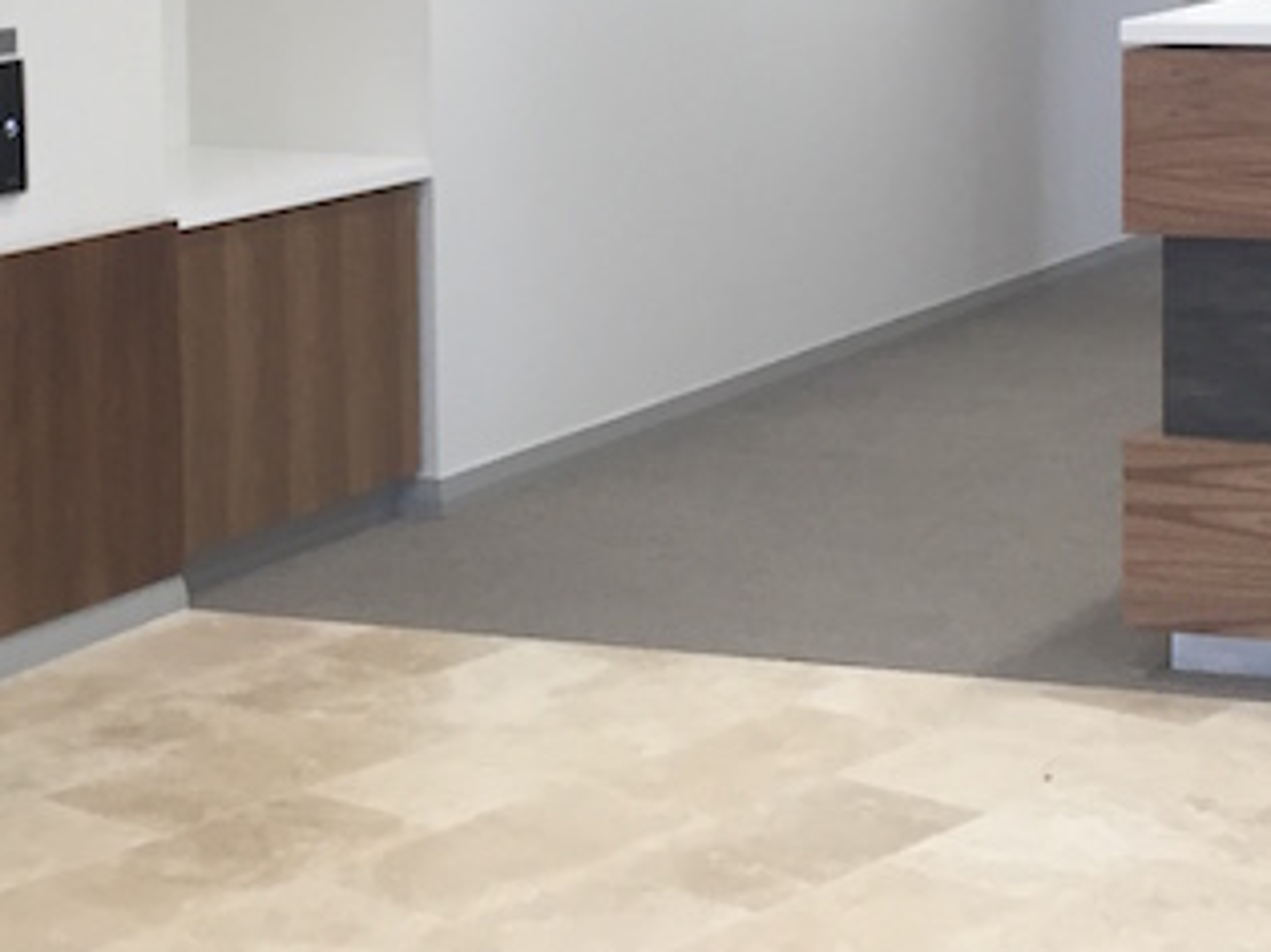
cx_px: 432
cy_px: 105
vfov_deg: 15.9
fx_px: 3377
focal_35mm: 92
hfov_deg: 21.2
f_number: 2.2
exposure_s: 1/33
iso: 40
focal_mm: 4.15
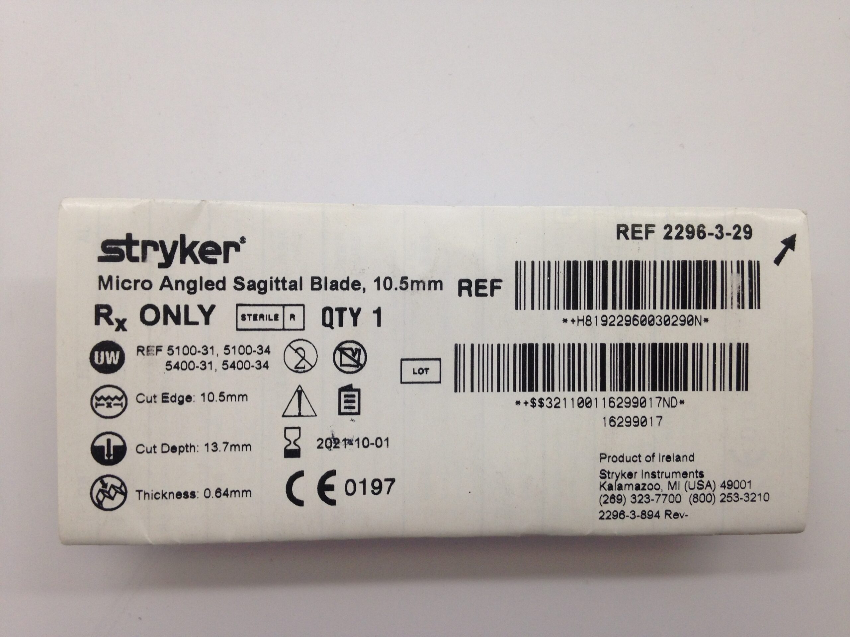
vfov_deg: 42.9
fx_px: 810
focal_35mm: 33
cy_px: 318
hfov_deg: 55.4
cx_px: 425
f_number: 2.4
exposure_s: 1/60
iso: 64
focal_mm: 4.12
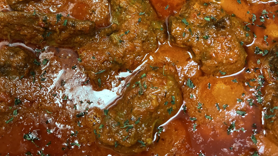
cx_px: 139
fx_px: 280
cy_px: 14
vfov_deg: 29.8
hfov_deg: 52.8
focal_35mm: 38
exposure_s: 1/60
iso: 500
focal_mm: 5.1
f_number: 1.6
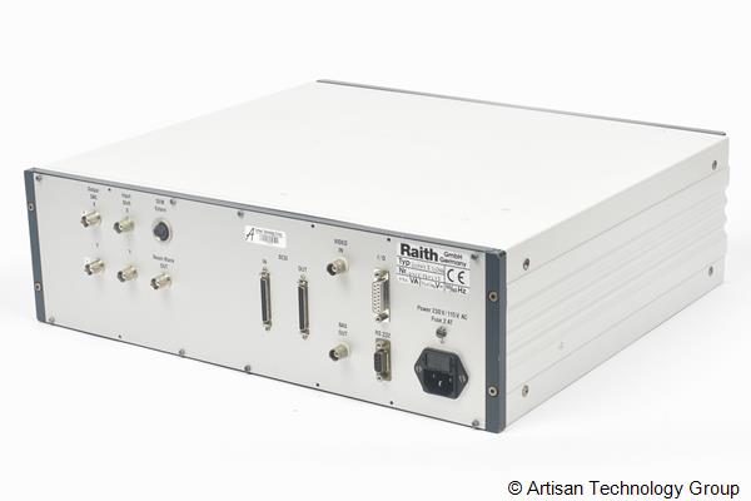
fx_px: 907
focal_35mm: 44
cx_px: 376
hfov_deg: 45.0
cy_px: 250
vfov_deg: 30.8
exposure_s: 1/200
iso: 200
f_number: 13
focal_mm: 29
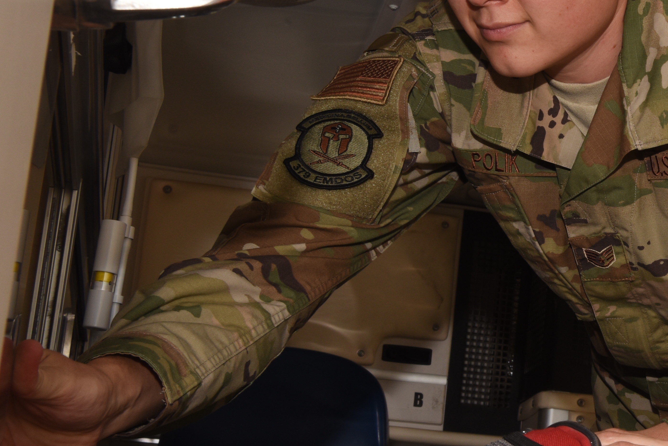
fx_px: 1856
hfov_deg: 19.2
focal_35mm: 100
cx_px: 814
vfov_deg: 13.7
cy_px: 257
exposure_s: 1/250
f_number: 16
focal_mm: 38
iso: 320
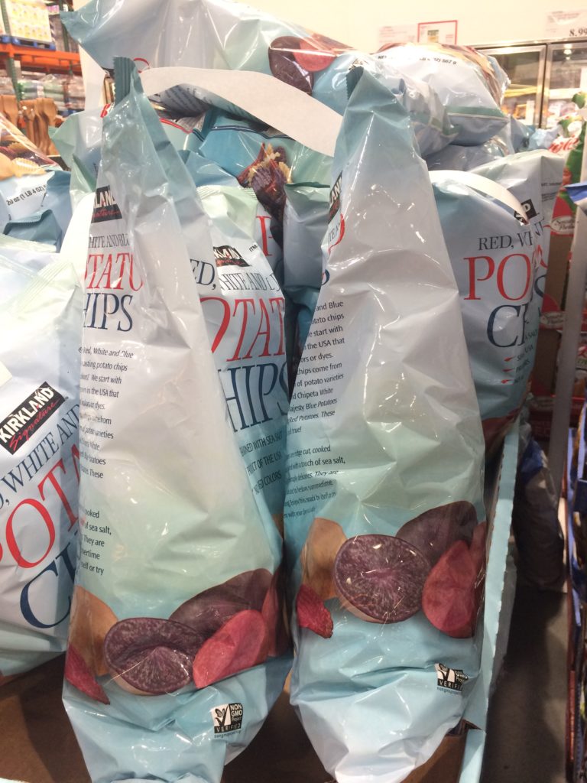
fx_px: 656
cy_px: 392
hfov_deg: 48.2
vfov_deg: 61.7
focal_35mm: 29
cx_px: 294
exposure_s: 1/30
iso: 80
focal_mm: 4.15
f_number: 2.2
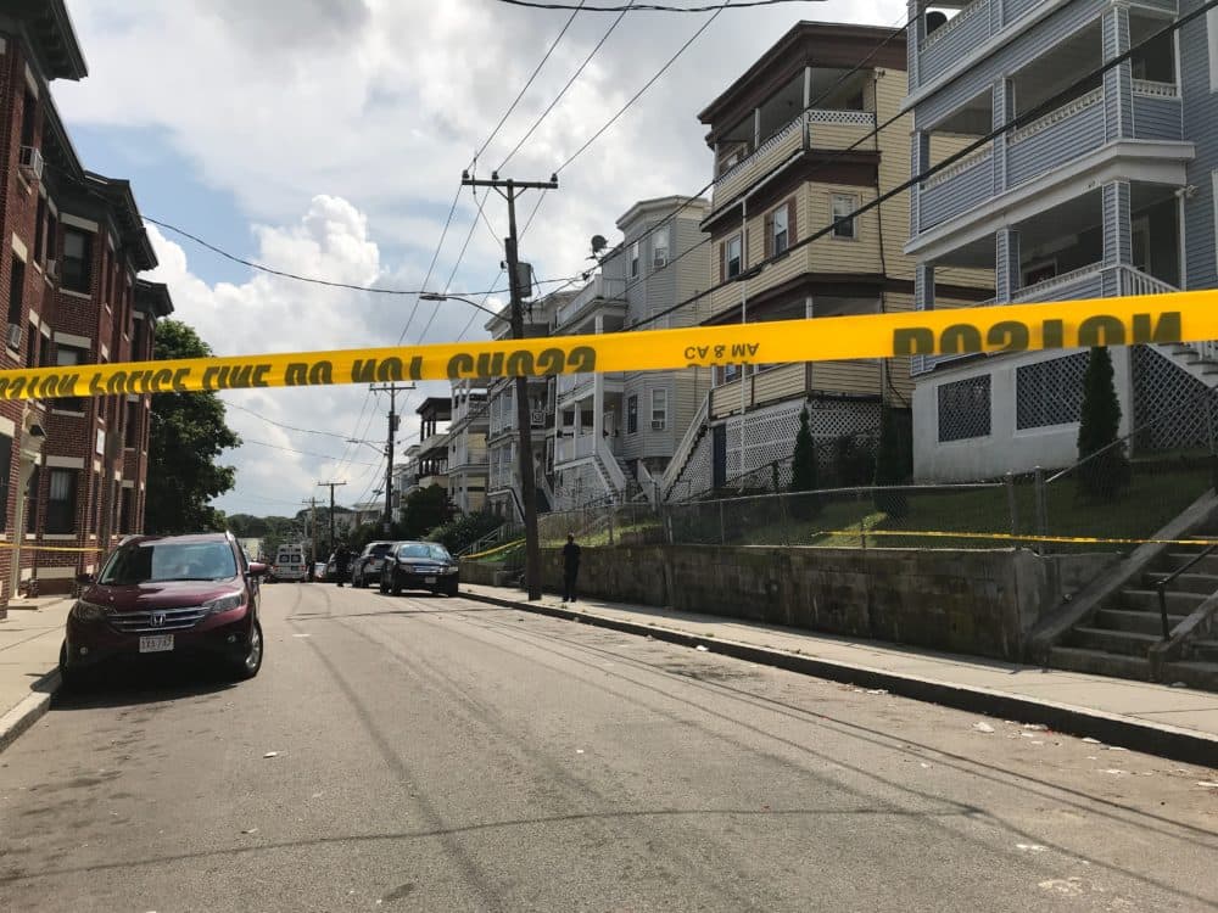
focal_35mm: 28
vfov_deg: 49.7
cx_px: 609
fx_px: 985
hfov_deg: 63.4
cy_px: 456
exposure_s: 1/5319
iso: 20
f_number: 1.8
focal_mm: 3.99
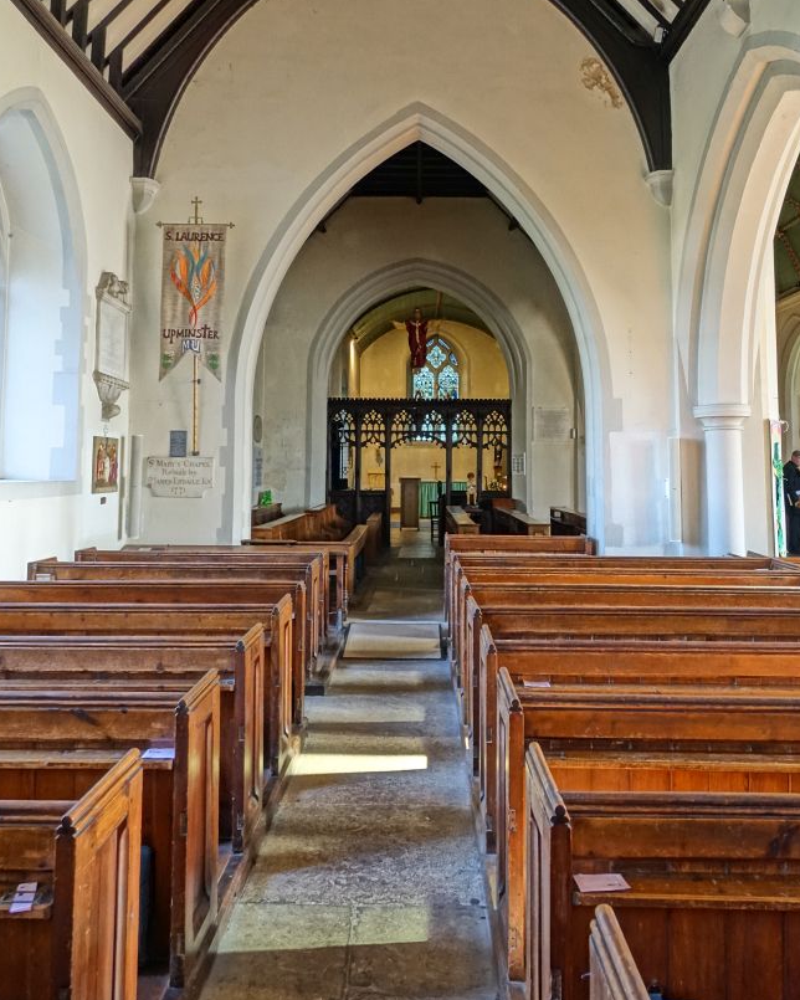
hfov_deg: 51.5
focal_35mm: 28
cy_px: 394
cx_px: 403
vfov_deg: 61.6
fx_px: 829
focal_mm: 8.8
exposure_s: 1/30
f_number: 2.4
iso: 1600
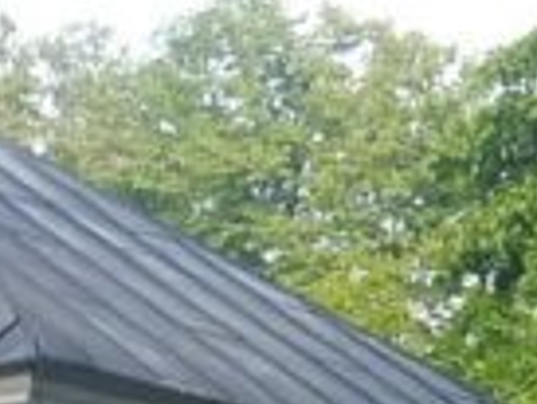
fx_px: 5496
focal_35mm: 354
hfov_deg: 5.5
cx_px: -314
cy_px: 853
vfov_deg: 4.1
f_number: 5.6
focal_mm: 9.7
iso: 100
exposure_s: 1/125
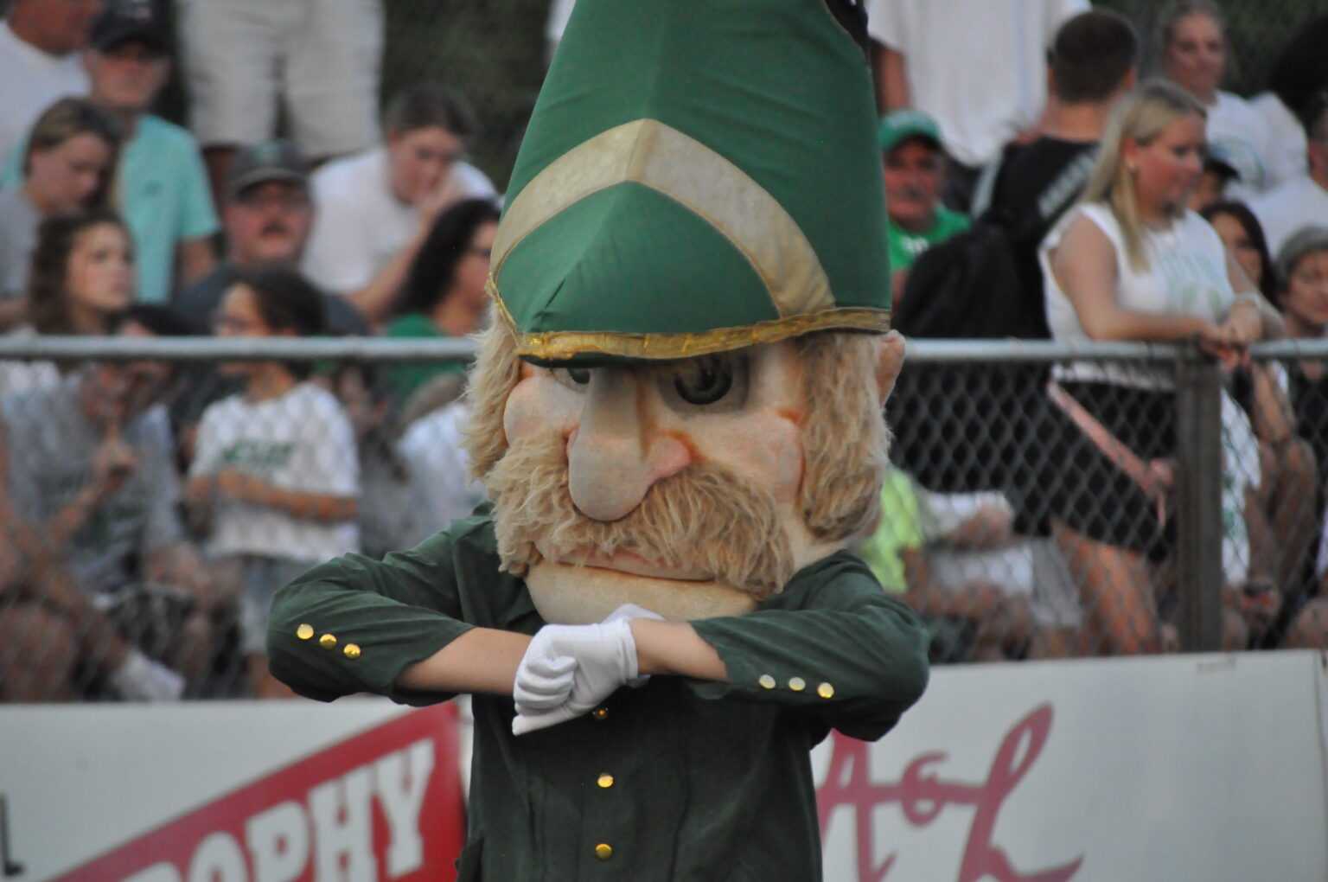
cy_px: 441
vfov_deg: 5.2
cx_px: 664
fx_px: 9671
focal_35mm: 262
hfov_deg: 7.9
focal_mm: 175
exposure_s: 1/1000
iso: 3200
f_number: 5.3
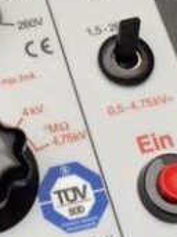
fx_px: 696
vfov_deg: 19.0
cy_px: 30
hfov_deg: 14.3
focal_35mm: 102
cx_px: 1
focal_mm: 4.15
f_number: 2.2
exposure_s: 1/50
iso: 32
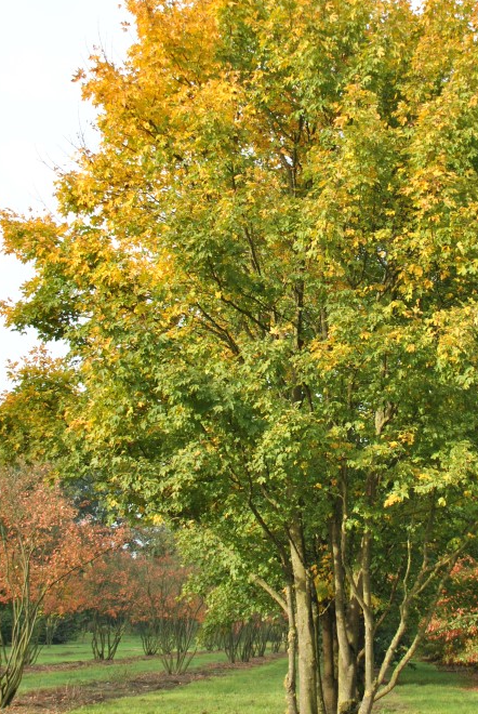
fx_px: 1072
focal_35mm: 54
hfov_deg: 24.9
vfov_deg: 36.6
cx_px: 349
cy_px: 260
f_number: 5.6
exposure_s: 1/125
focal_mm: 22
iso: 100
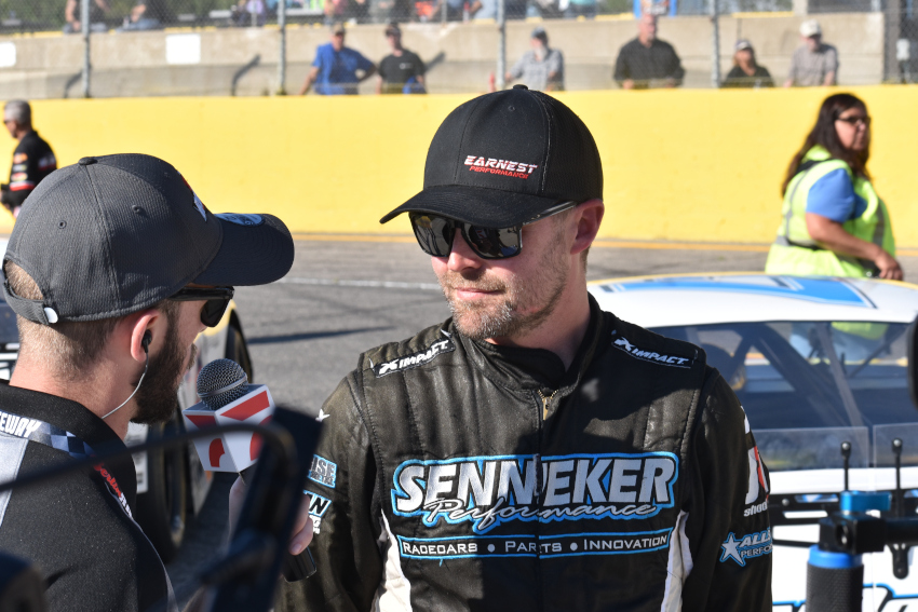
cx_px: 459
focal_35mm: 105
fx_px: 2678
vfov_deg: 13.0
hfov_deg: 19.5
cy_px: 306
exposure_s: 1/250
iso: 200
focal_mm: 70
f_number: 11
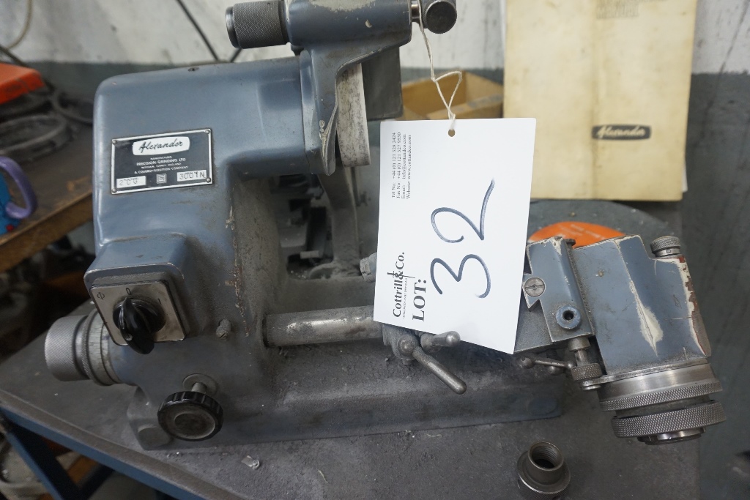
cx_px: 375
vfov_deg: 53.1
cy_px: 250
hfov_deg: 73.7
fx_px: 500
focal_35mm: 24
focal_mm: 16
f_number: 4
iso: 1250
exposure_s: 1/60
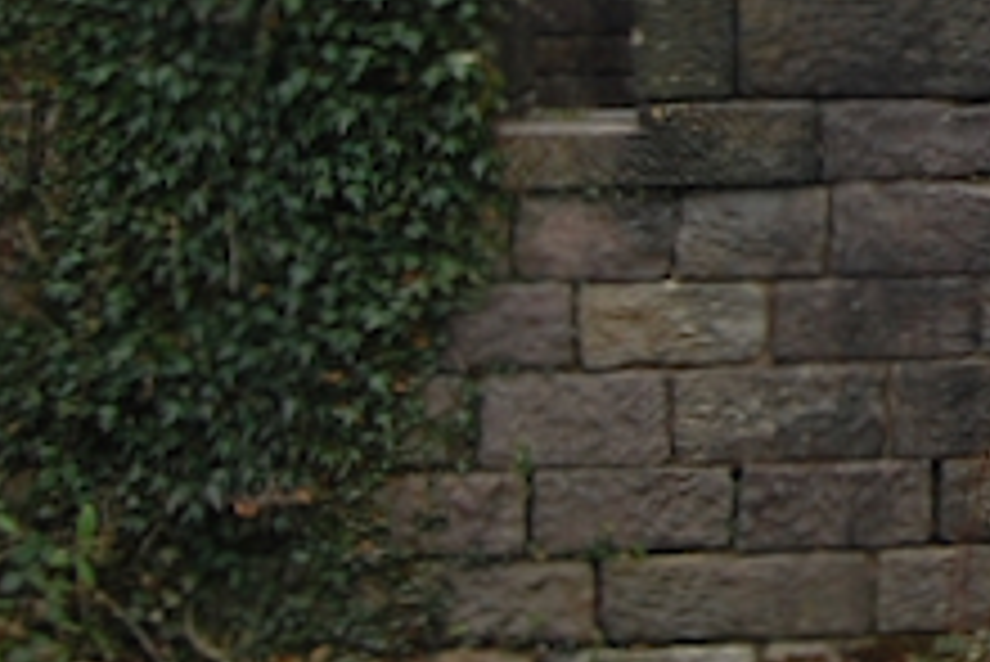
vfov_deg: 9.1
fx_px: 4045
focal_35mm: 147
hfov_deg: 12.5
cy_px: -293
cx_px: 1894
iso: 400
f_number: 9
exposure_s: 1/60
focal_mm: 18
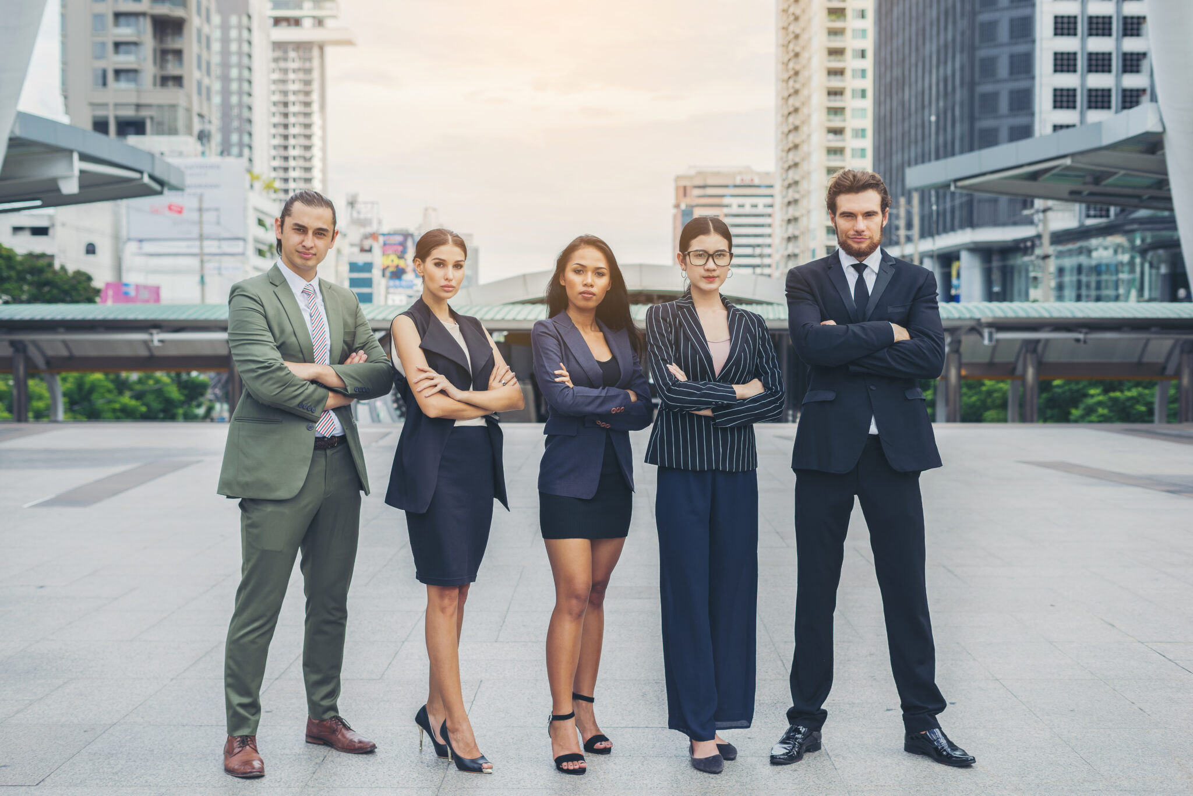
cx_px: 596
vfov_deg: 27.0
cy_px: 398
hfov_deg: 39.6
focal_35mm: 50
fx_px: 1657
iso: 100
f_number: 3.5
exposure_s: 1/250
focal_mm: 50
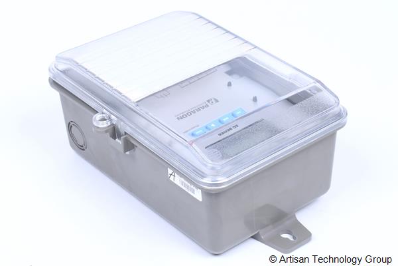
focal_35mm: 51
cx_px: 199
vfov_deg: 26.5
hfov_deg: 38.9
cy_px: 133
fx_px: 564
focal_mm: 34
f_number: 14
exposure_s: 1/200
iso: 200
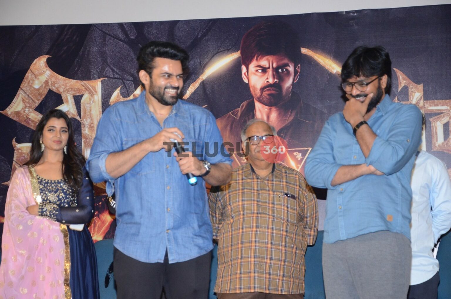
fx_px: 1163
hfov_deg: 21.9
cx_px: 226
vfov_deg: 14.6
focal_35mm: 93
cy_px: 150
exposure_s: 1/125
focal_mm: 62
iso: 1000
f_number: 5.6
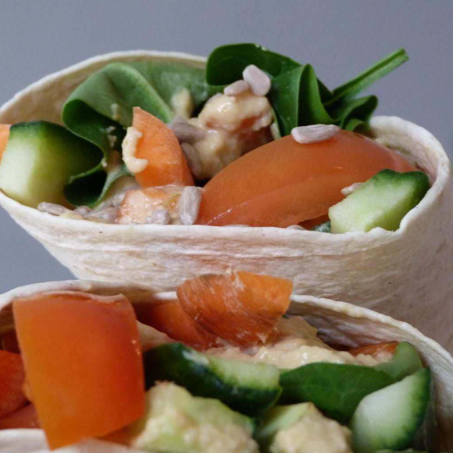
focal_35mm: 129
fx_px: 1910
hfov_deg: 13.5
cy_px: 218
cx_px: 219
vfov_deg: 13.5
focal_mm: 18.6
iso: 320
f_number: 3.5
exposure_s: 1/60
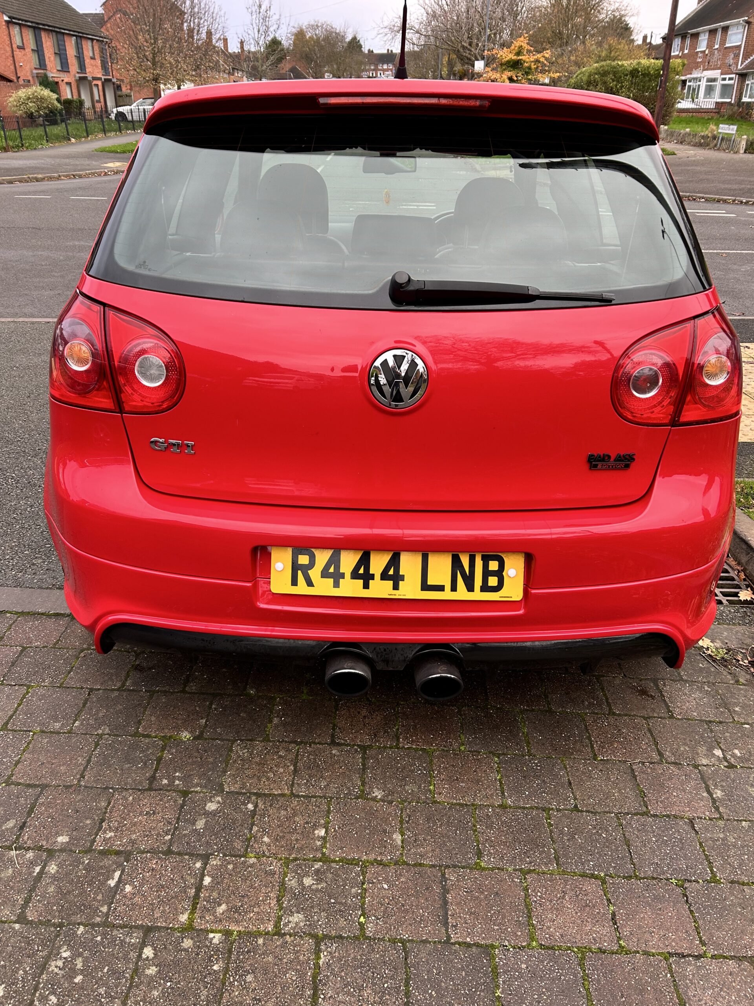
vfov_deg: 67.3
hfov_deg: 53.1
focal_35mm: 26
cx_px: 377
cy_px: 503
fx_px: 755
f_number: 1.5
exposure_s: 1/121
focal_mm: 5.7
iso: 64
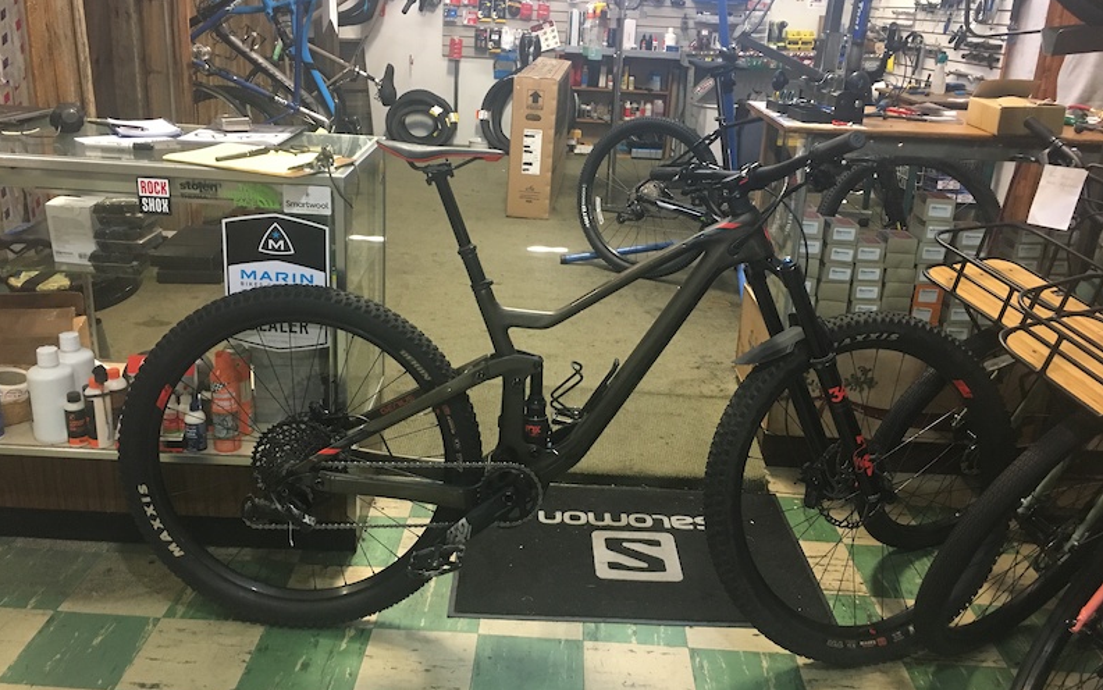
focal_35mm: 31
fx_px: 932
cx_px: 548
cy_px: 323
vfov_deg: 40.6
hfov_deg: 61.2
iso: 160
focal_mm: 4.15
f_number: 2.2
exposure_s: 1/30
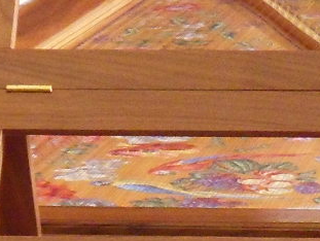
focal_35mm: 296
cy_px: 214
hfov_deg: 6.7
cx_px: 332
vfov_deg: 5.0
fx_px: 2739
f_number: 4.2
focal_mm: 7.9
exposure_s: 1/15
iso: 400
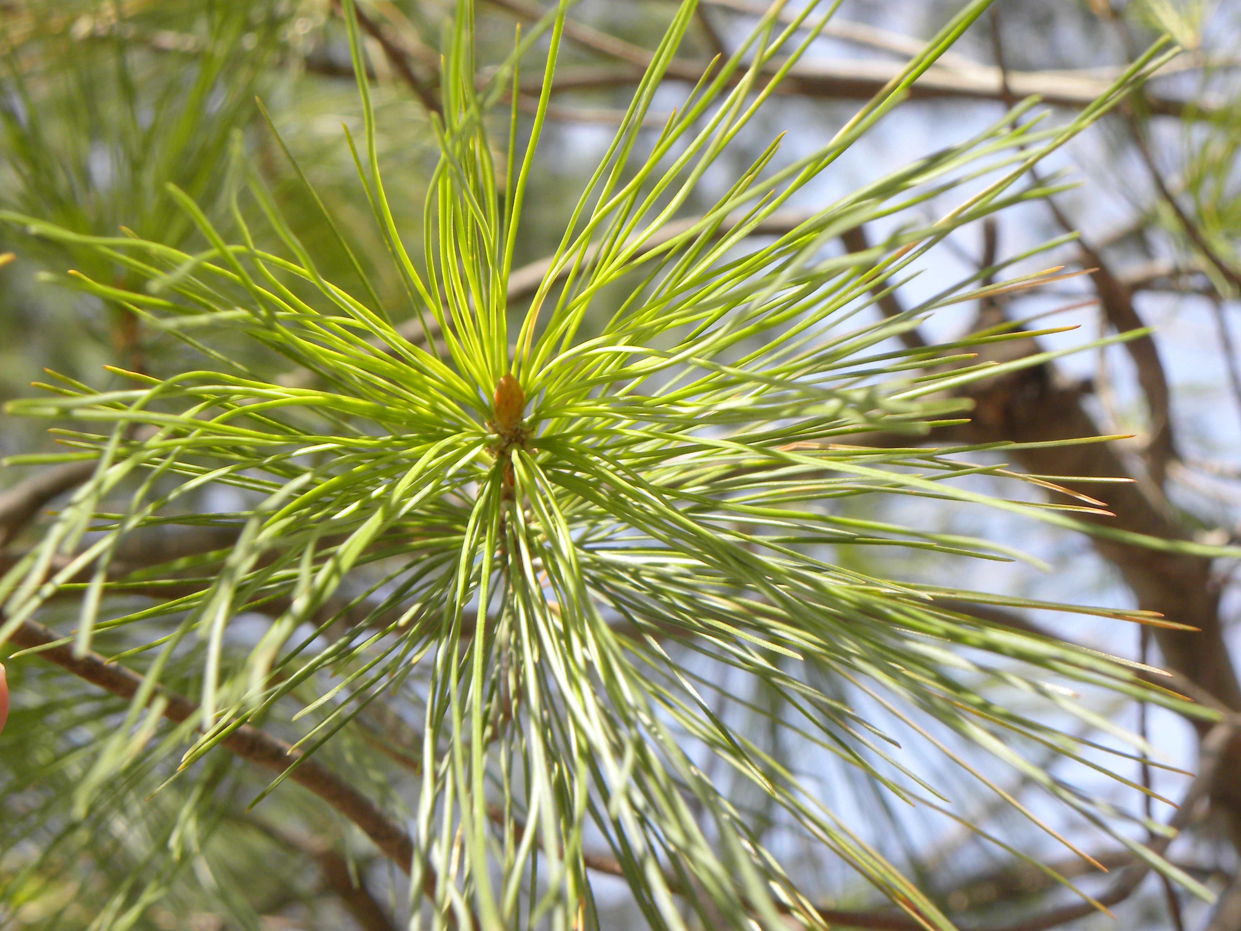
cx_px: 620
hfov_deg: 23.0
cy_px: 466
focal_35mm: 85
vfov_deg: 17.4
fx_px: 3047
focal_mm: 15.1
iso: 64
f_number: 4.5
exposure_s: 1/172
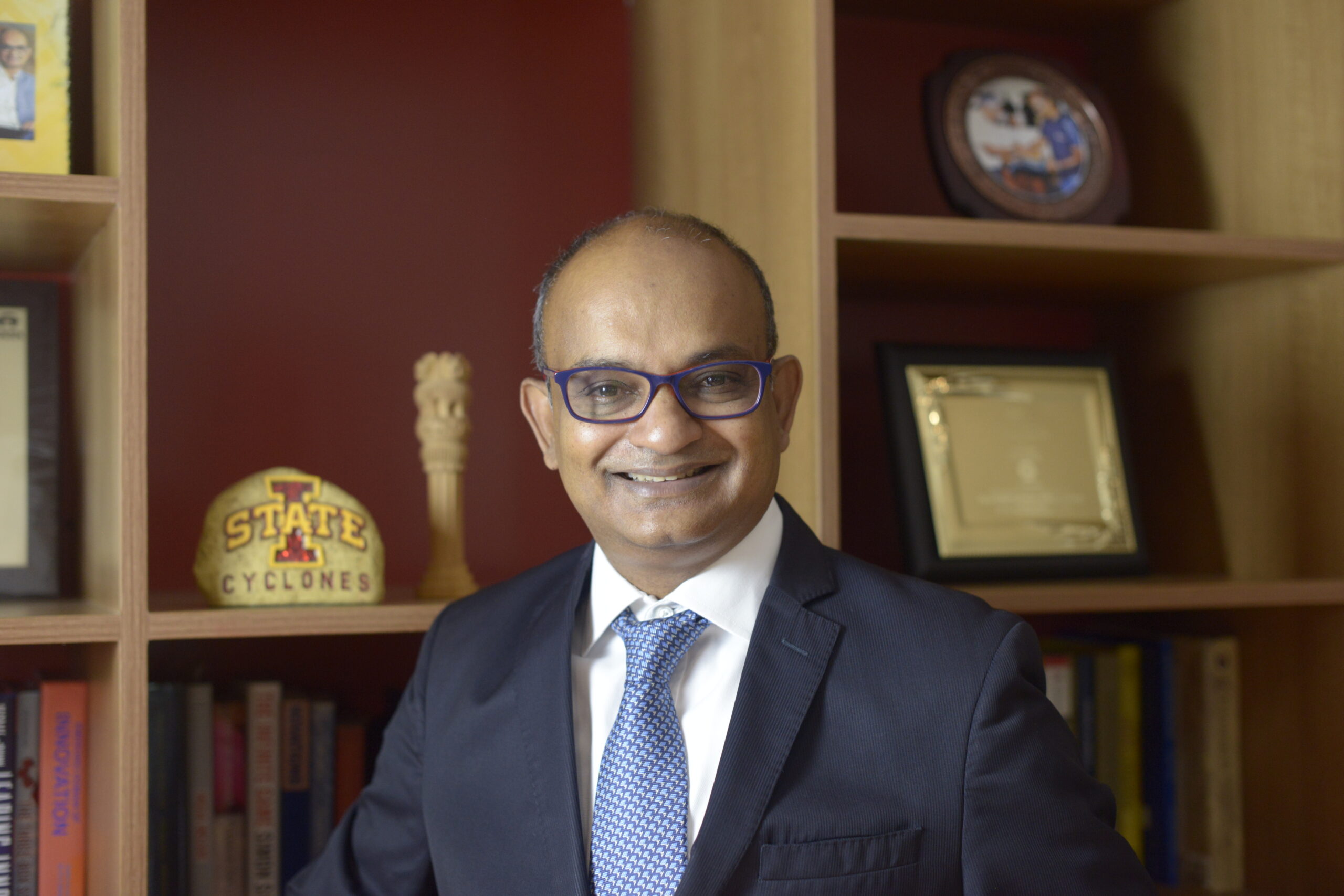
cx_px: 672
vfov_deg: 27.0
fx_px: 1867
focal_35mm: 50
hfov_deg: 39.6
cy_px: 448
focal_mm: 50
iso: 1600
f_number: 2.8
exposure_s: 1/320
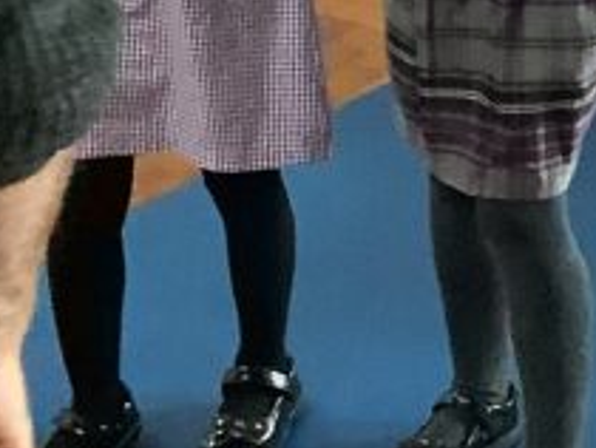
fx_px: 2603
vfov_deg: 9.8
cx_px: 843
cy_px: 85
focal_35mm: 151
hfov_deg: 12.5
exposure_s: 1/60
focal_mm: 3.3
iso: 320
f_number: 2.4
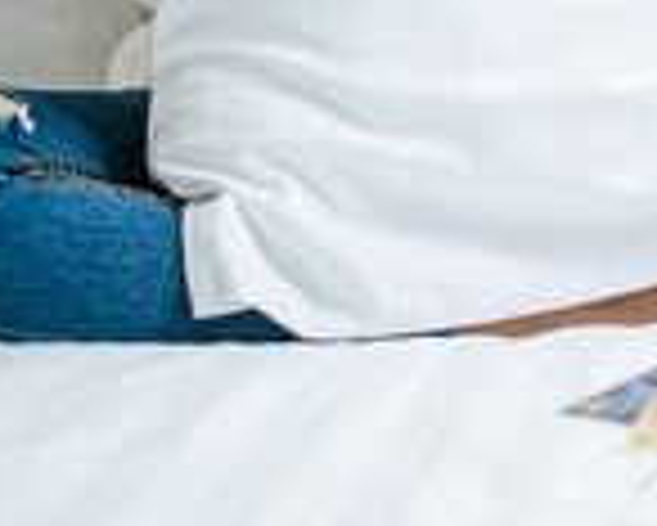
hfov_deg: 9.9
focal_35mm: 189
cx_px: 945
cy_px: -308
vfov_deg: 8.0
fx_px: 3677
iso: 200
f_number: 2
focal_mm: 50
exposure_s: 1/125
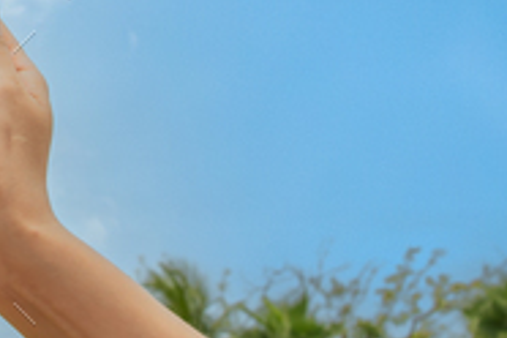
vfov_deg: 13.8
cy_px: -104
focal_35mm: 95
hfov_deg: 19.9
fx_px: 1338
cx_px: -125
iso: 200
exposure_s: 1/1000
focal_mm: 30
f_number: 7.1
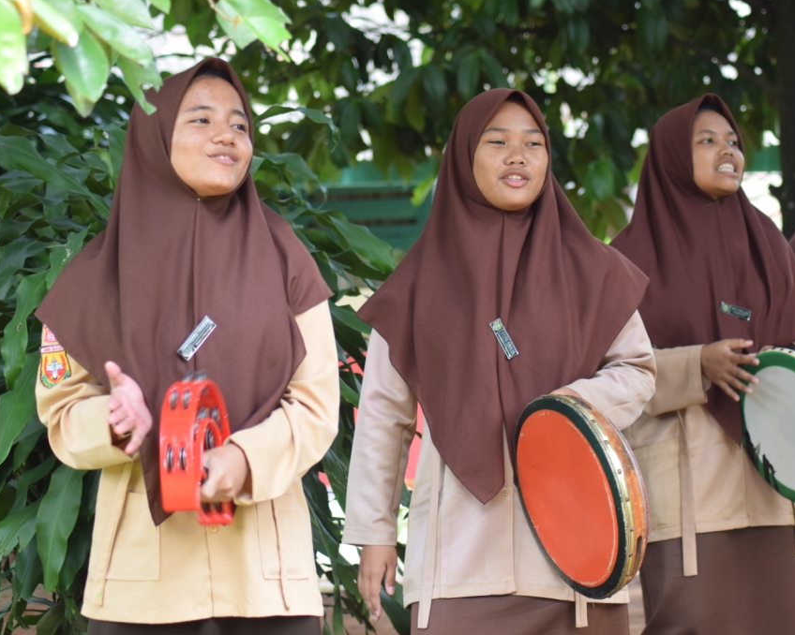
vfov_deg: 13.0
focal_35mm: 119
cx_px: 462
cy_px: 318
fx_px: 2799
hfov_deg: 16.2
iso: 400
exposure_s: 1/160
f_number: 5
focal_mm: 70
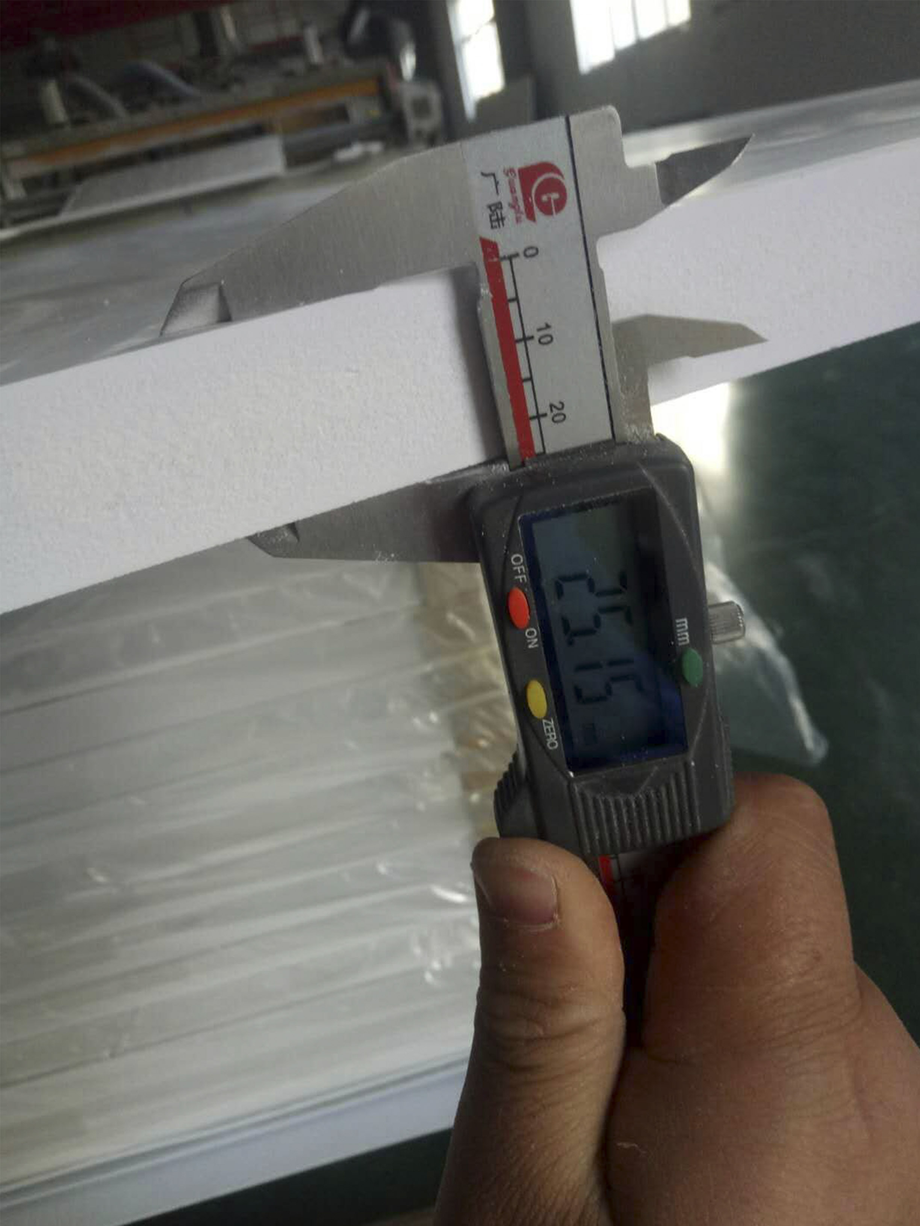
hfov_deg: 48.2
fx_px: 1028
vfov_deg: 61.7
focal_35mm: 29
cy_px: 613
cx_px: 460
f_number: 2.2
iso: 125
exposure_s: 1/30
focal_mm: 4.15
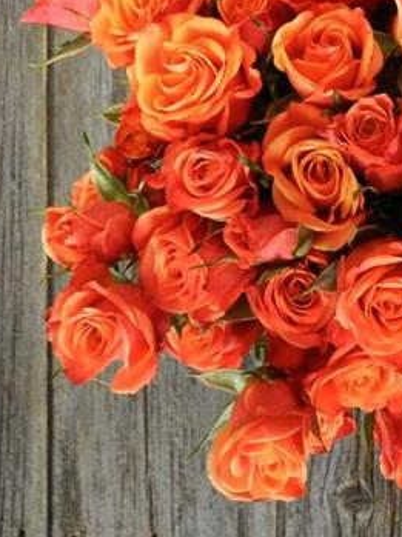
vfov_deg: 42.5
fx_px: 683
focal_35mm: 44
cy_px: 190
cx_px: 339
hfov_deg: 31.7
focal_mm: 4
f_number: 3.4
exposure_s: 1/320
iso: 800
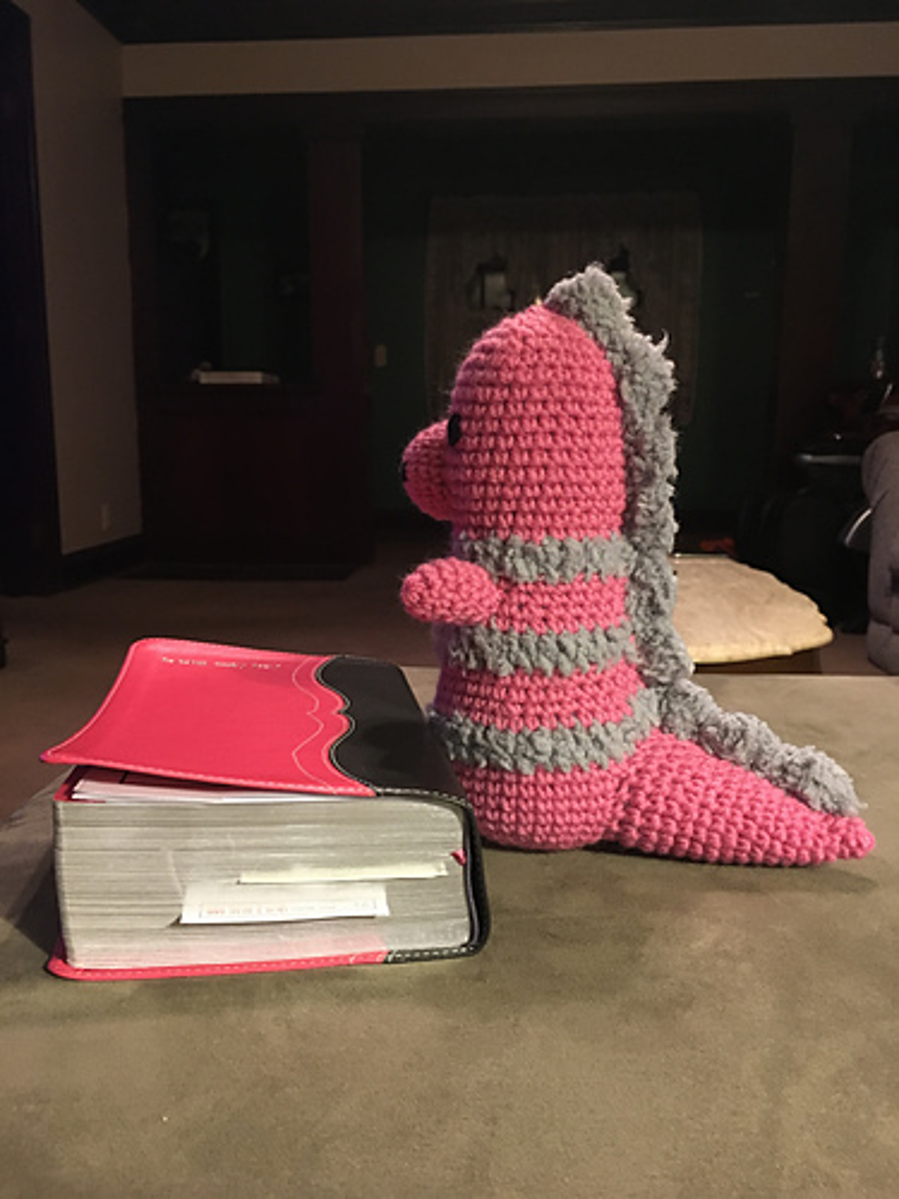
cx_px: 450
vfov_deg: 61.7
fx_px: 1004
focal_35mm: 29
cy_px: 600
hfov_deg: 48.2
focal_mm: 4.15
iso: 400
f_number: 2.2
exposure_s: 1/15
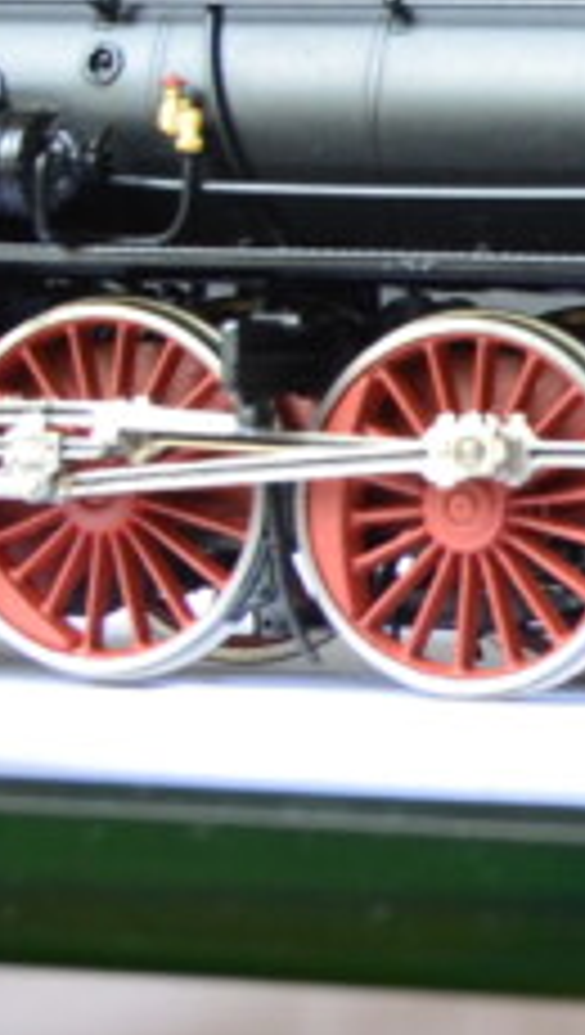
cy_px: 207
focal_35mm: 223
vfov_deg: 9.6
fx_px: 6127
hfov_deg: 5.2
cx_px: 1606
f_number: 7.1
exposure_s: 1/25
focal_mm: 32
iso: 800
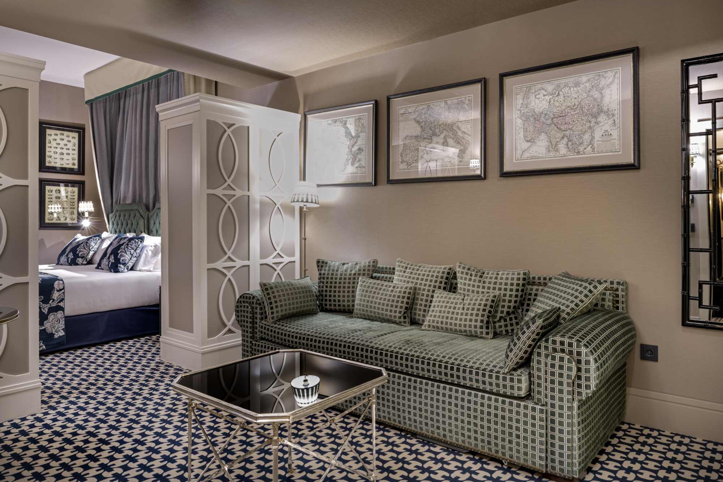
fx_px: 482
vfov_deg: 53.1
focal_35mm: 24
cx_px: 362
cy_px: 241
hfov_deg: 73.7
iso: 100
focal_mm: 24
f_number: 11
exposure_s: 20
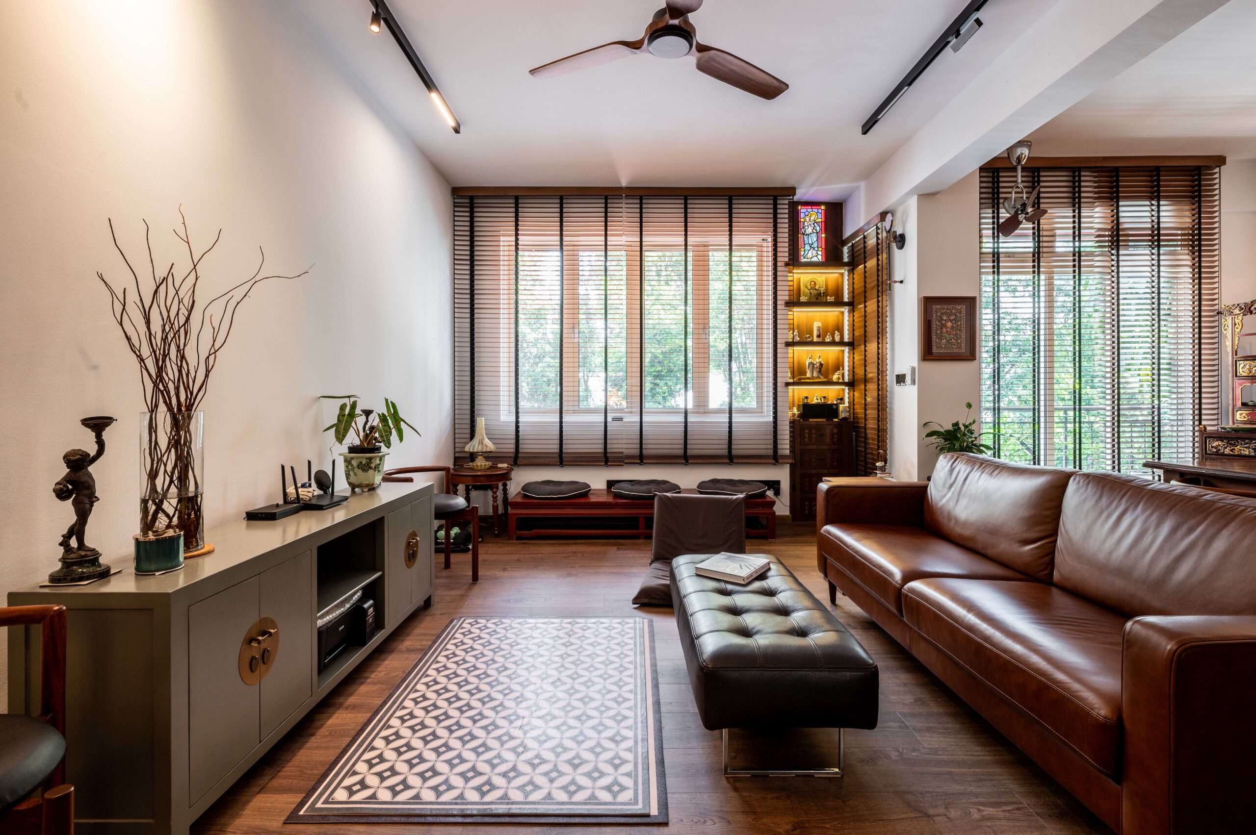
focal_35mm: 16
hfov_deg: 95.0
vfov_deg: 72.0
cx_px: 628
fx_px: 575
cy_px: 418
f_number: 11
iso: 100
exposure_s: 1/2
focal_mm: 16.5
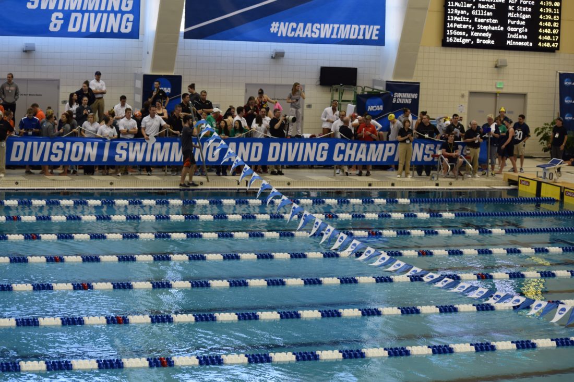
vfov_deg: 16.5
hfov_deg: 24.6
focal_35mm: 82
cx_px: 287
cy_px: 191
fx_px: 1315
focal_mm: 55
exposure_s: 1/100
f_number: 5
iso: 400
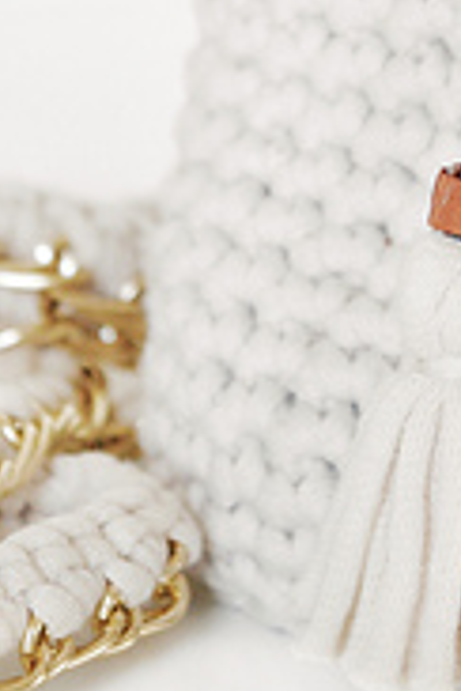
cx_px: 406
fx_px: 4329
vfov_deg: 9.1
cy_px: -34
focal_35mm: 225
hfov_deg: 6.1
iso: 800
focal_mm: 55
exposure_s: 1/50
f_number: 5.6
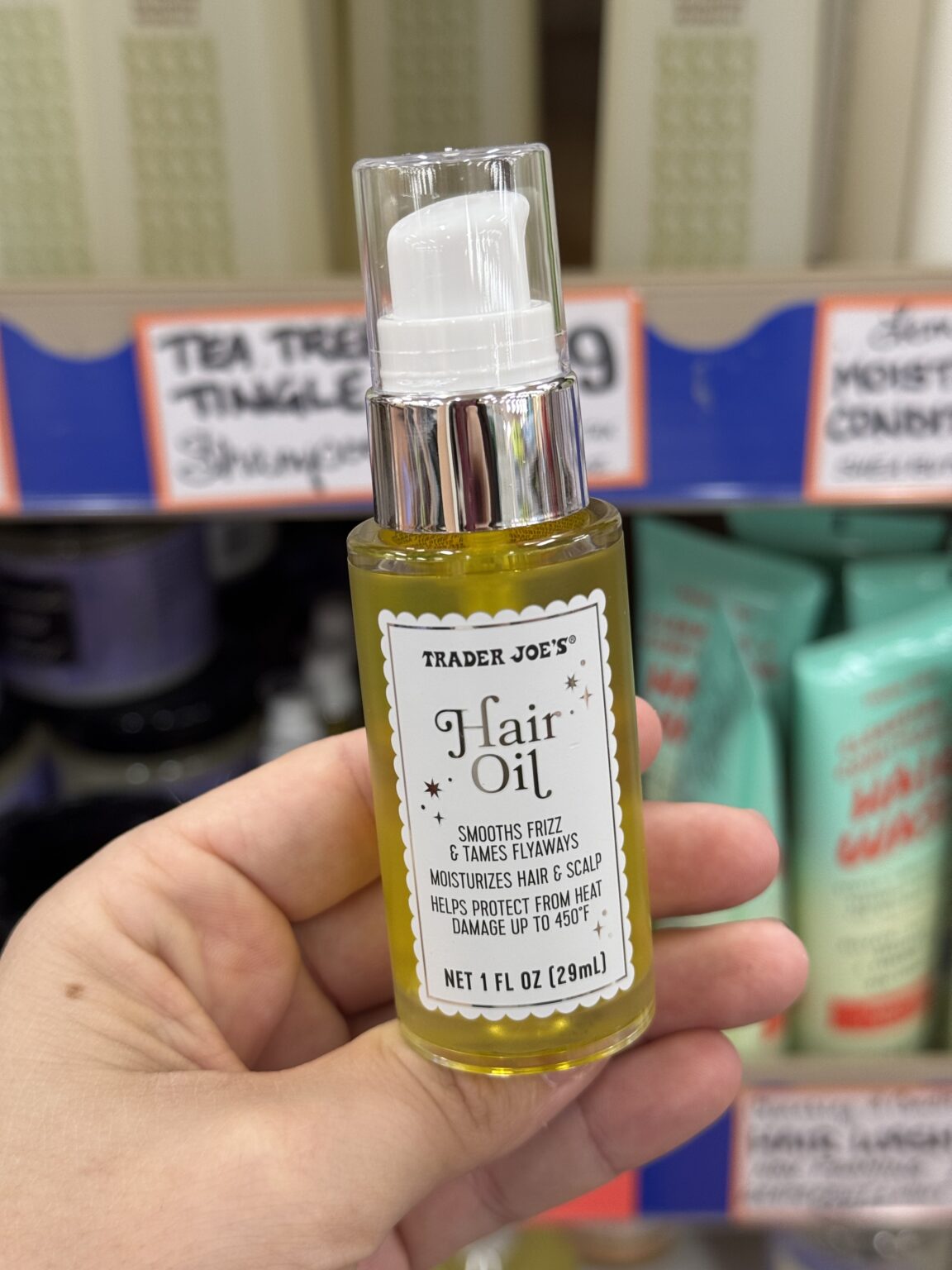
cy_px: 635
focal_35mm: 48
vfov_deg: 39.7
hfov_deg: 30.3
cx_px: 476
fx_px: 1760
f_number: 1.78
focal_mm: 6.76
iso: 100
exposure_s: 1/62
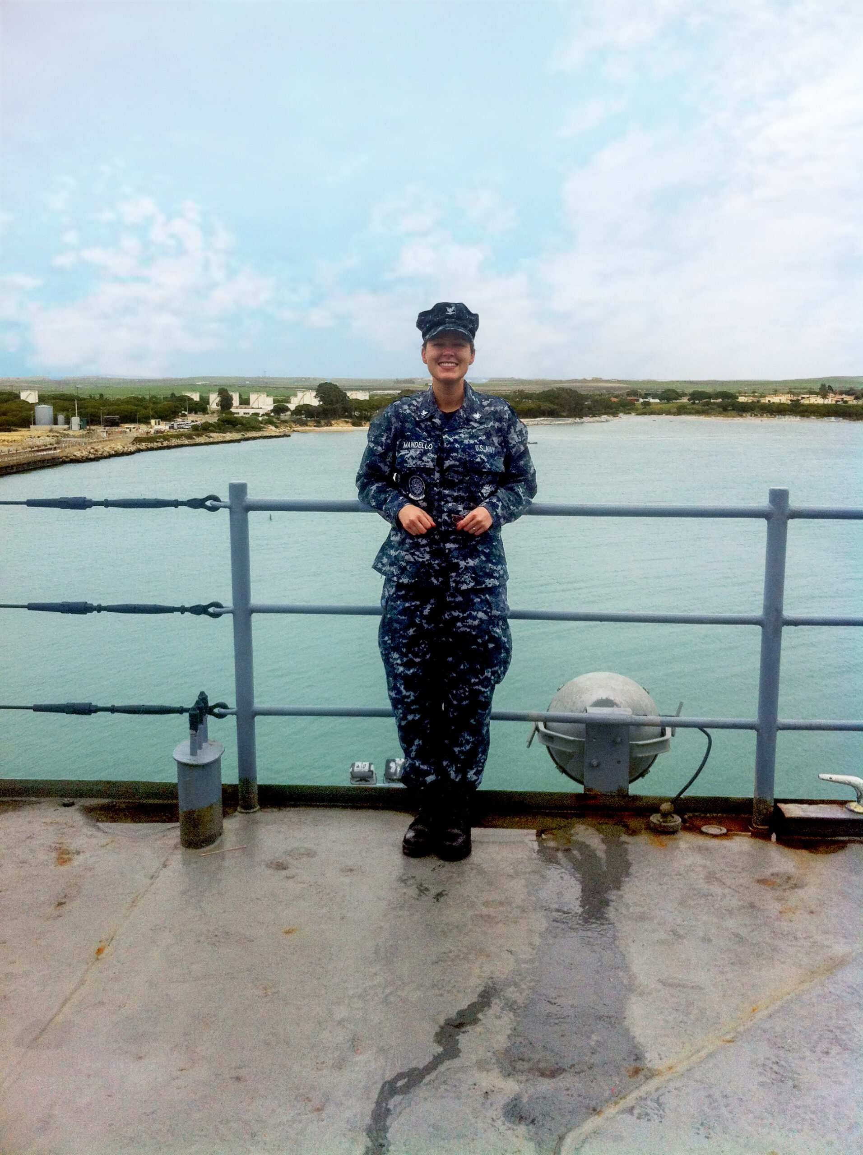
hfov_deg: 40.6
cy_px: 578
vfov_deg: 52.7
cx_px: 432
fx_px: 1167
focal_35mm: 35
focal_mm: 3.85
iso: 80
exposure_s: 1/1374
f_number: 2.8
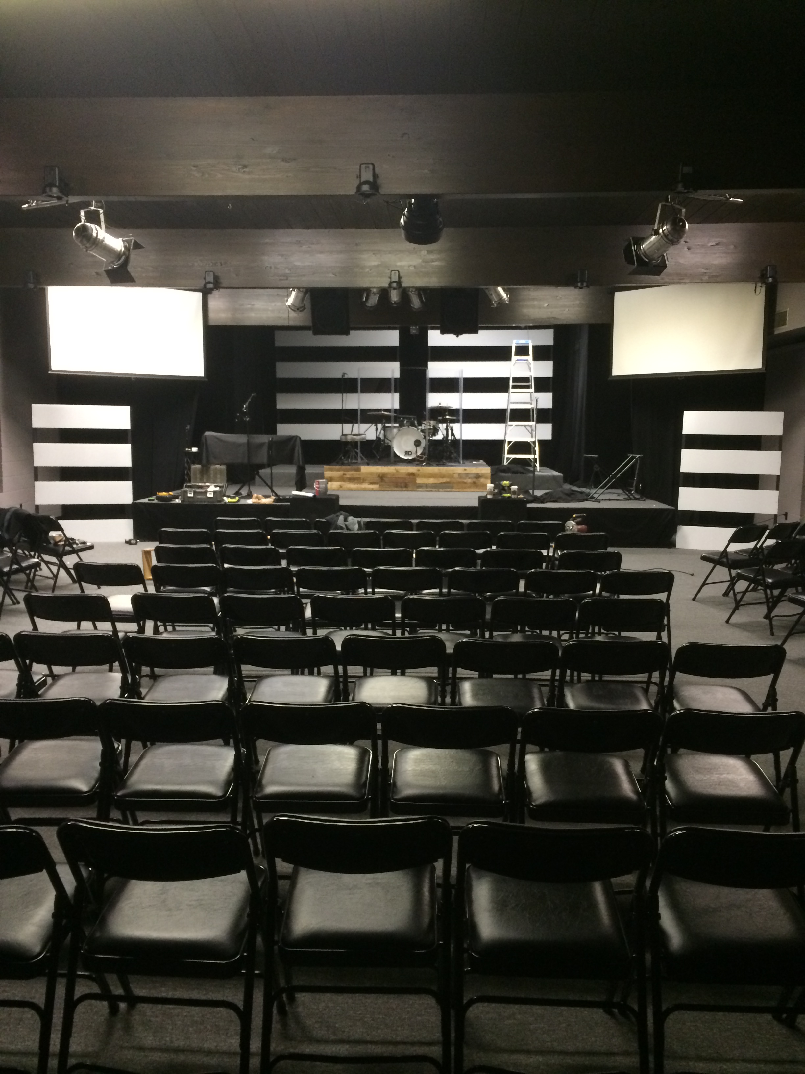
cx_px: 402
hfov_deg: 48.2
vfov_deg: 61.7
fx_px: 899
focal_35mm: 29
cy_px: 537
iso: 250
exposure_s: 1/20
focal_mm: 4.15
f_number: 2.2
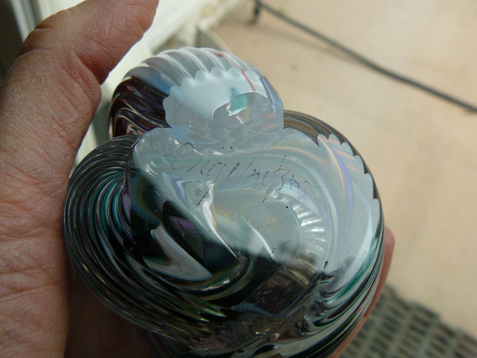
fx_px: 496
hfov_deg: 51.4
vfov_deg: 39.7
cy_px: 179
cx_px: 238
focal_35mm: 36
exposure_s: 1/125
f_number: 4
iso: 100
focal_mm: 6
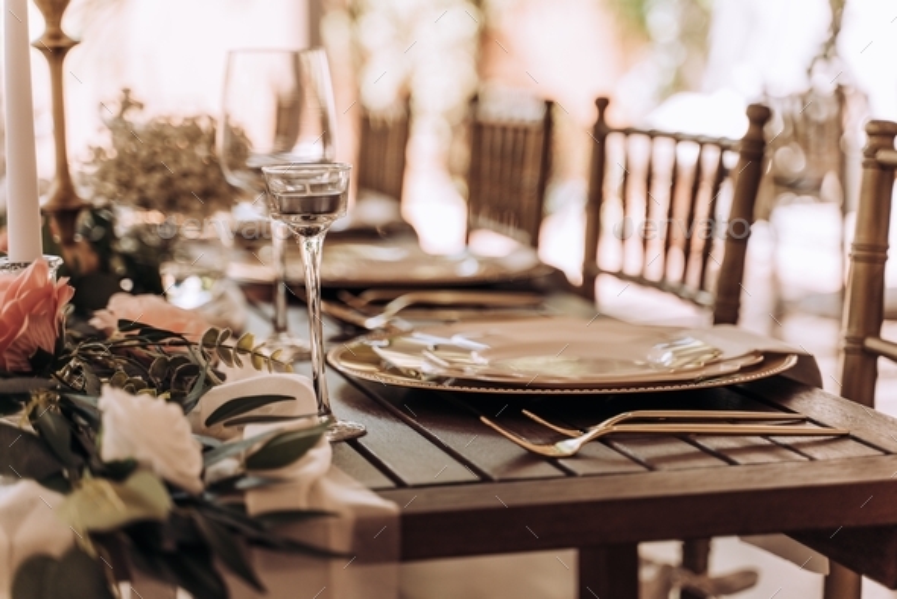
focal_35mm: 75
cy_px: 300
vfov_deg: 18.2
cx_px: 448
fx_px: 1870
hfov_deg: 27.0
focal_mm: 75
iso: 100
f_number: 2.8
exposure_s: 1/100
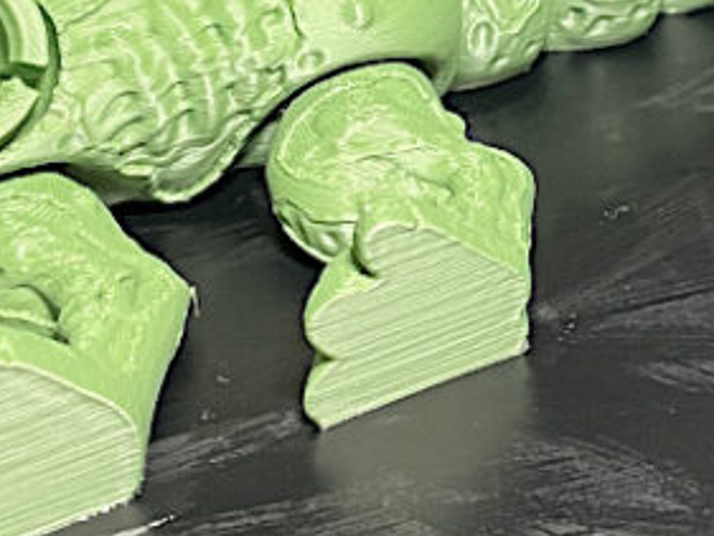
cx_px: 600
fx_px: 1465
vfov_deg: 19.6
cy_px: -86
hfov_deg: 26.7
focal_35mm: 71
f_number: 1.6
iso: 400
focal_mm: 4.2
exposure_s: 1/50
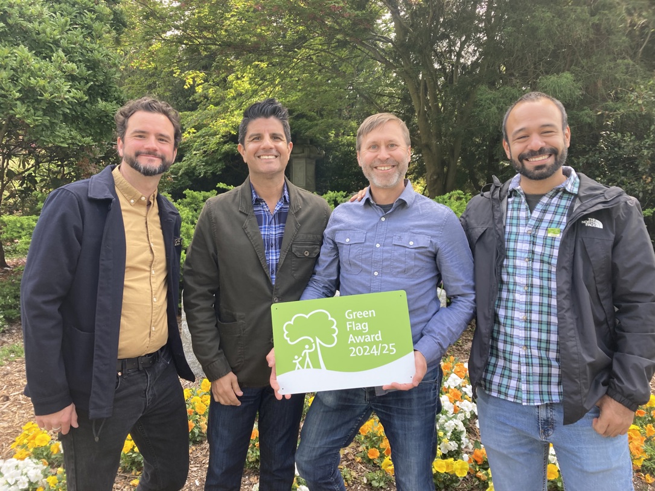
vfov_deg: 49.8
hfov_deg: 63.4
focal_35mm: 28
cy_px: 246
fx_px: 530
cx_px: 328
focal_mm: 3.99
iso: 32
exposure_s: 1/122
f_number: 1.8
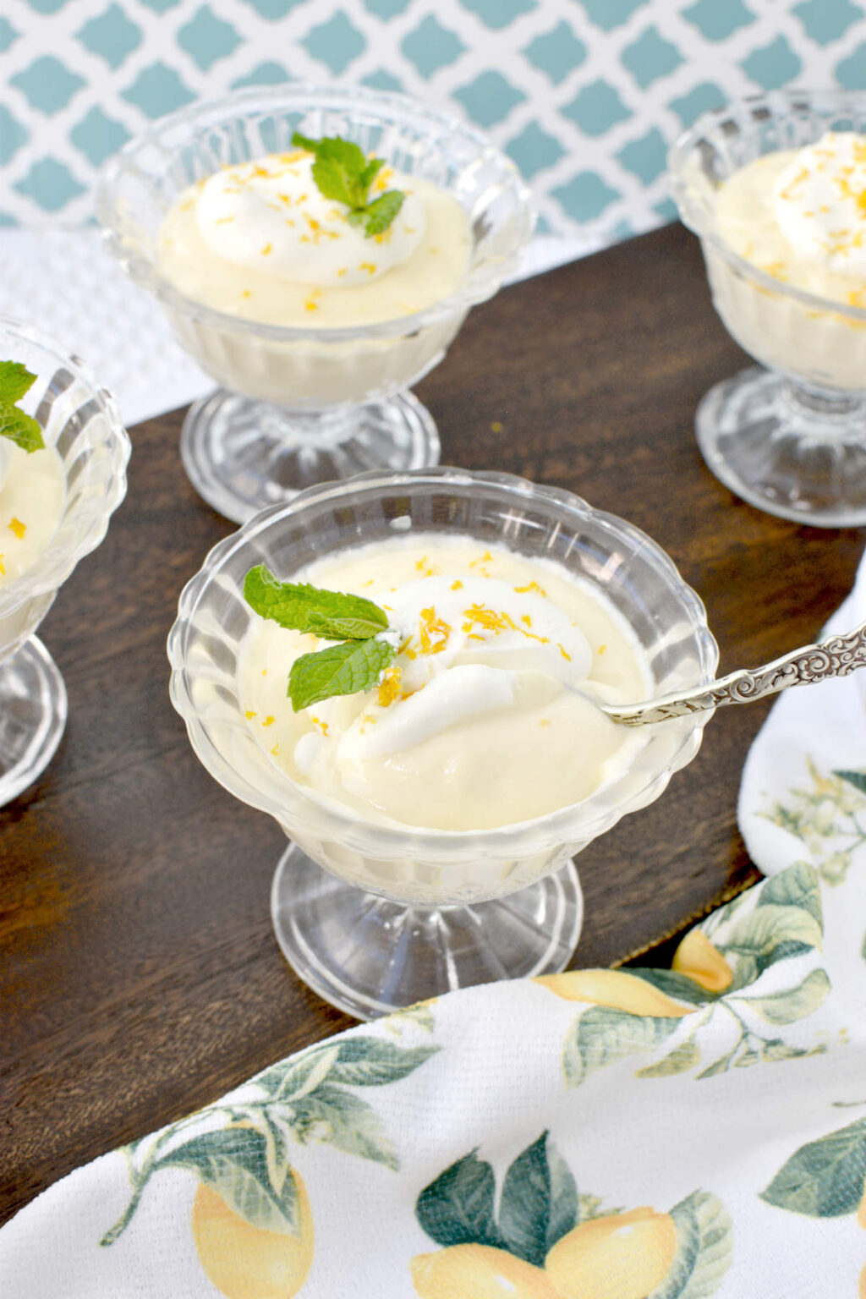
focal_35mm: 52
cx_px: 433
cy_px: 650
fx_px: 1894
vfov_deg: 37.9
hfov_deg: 25.8
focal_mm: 35
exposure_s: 1/50
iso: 160
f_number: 5.6
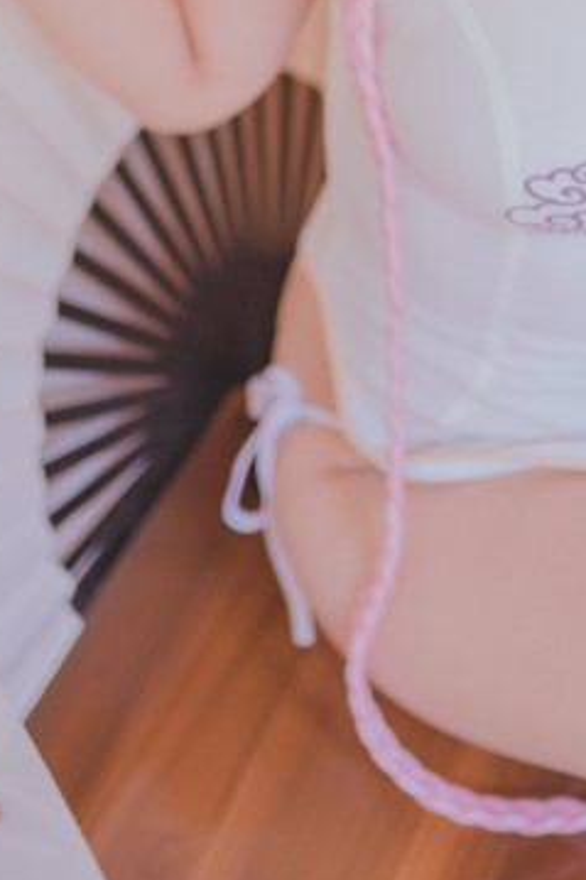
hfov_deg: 11.6
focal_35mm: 117
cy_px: -110
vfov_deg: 16.9
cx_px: 591
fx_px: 2859
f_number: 1.8
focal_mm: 35
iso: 400
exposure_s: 1/100
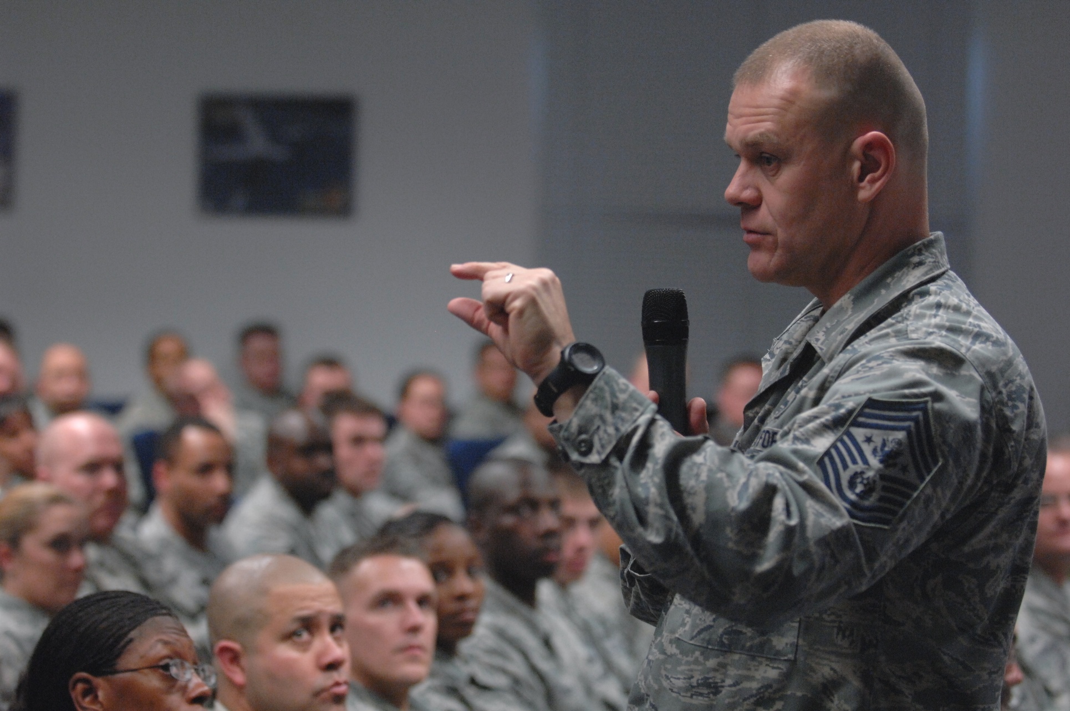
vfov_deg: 11.4
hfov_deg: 17.1
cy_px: 356
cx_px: 535
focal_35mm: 120
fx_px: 3562
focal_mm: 80
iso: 800
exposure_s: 1/60
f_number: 2.8
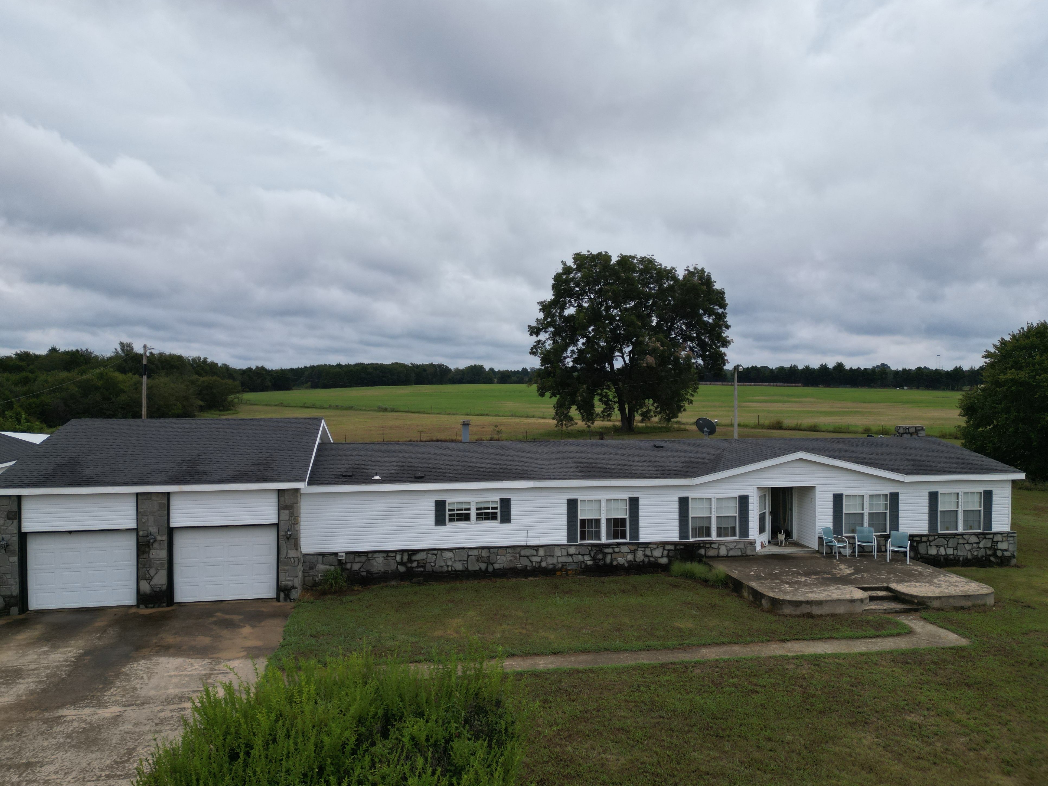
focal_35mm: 25
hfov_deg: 69.4
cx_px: 511
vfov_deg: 54.9
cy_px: 402
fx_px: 757
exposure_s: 1/4000
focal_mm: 6.72
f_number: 1.7
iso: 120
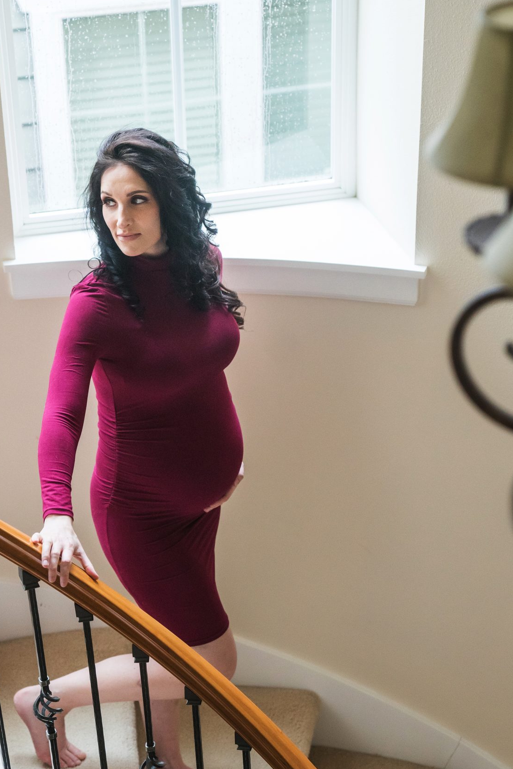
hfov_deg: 16.1
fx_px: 1816
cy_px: 413
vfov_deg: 23.9
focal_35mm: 85
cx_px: 258
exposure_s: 1/400
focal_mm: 55
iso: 2500
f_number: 2.8
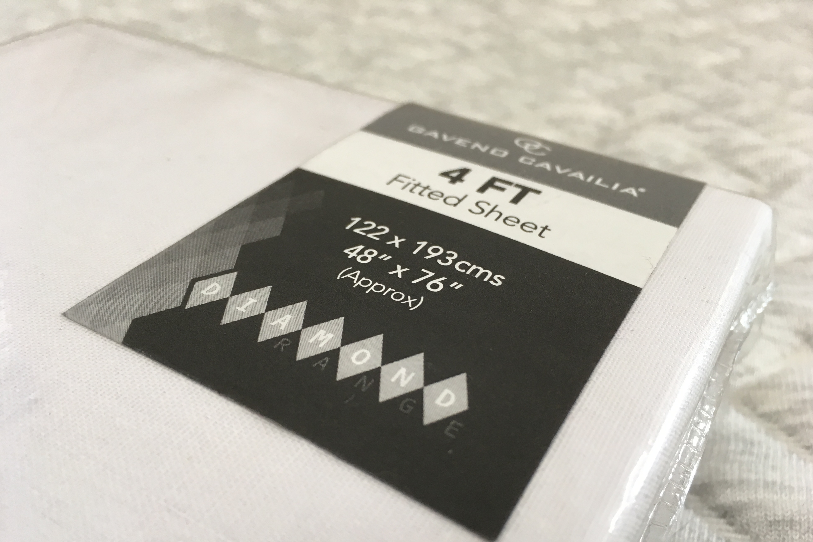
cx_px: 409
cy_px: 313
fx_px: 700
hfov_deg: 60.3
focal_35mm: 31
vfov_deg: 42.2
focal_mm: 4.15
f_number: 2.2
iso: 32
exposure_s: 1/33
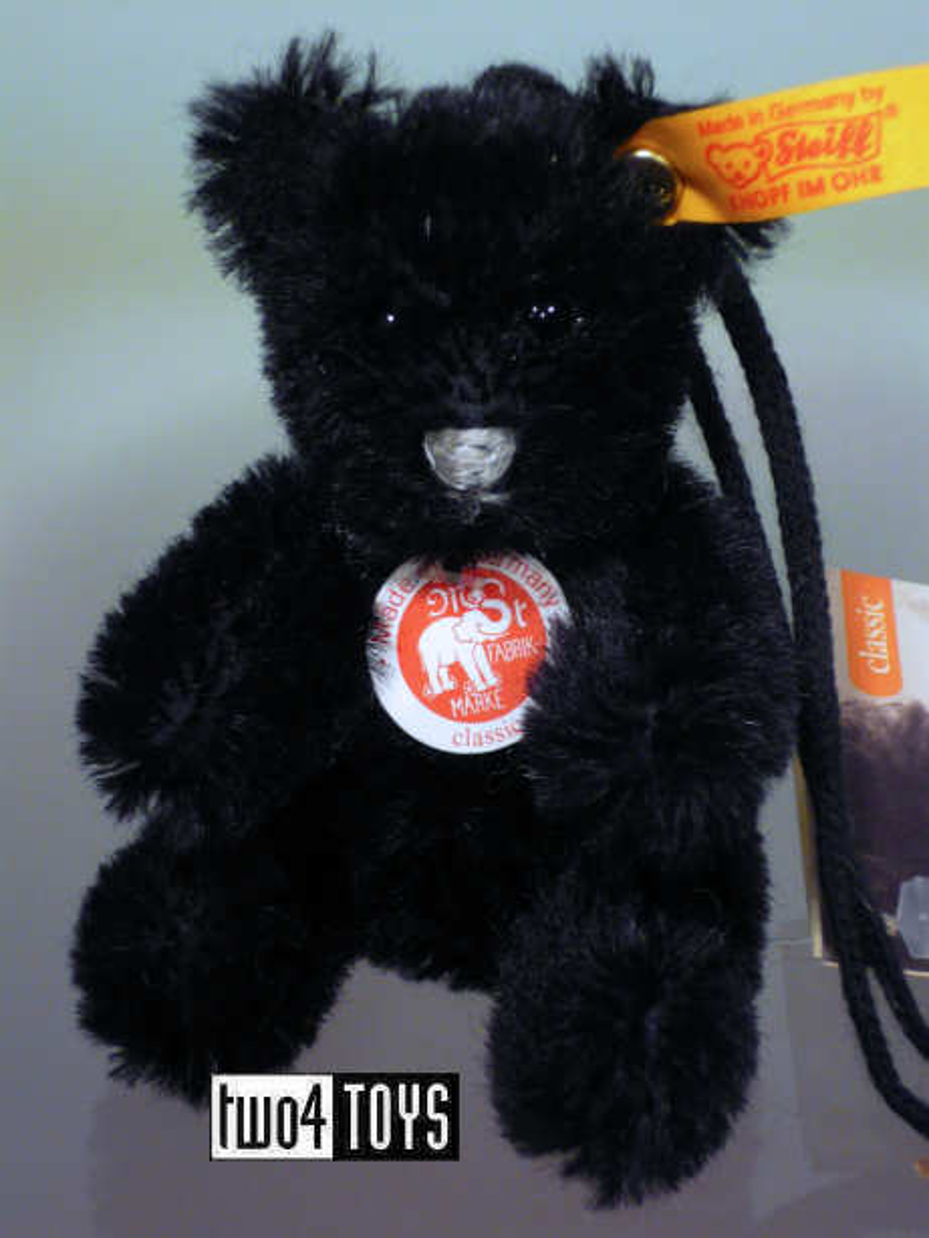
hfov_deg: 14.5
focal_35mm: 102
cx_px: 464
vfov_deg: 19.3
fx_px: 3647
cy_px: 619
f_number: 5.6
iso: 200
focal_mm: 16.8
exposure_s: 1/8
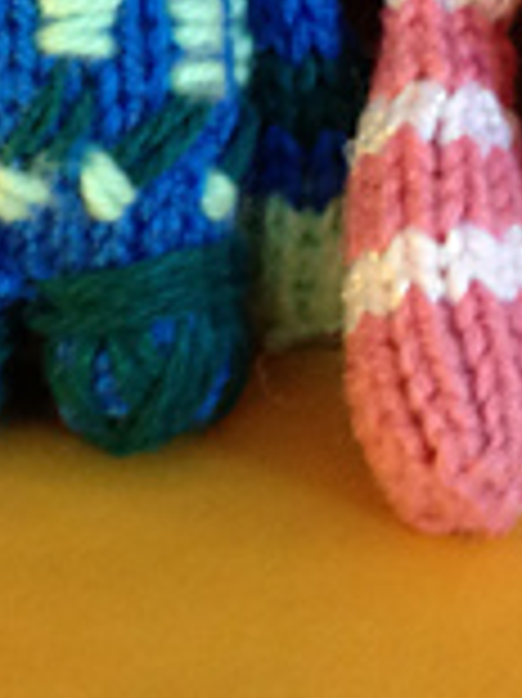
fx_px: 2738
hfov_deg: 10.8
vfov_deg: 14.0
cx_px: 86
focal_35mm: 136
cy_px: -198
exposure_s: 1/20
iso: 125
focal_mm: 4.12
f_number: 2.4
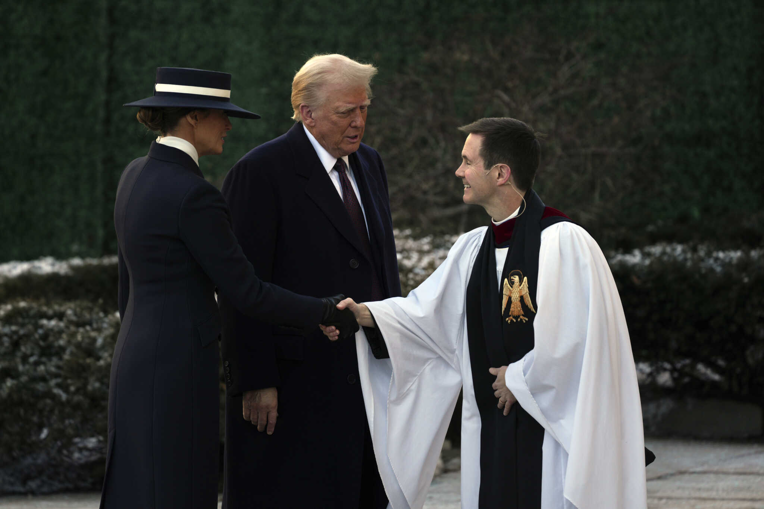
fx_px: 5241
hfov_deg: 8.3
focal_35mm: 247
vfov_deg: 5.6
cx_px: 382
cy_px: 254
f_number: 5.6
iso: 200
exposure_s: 1/500
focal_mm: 247
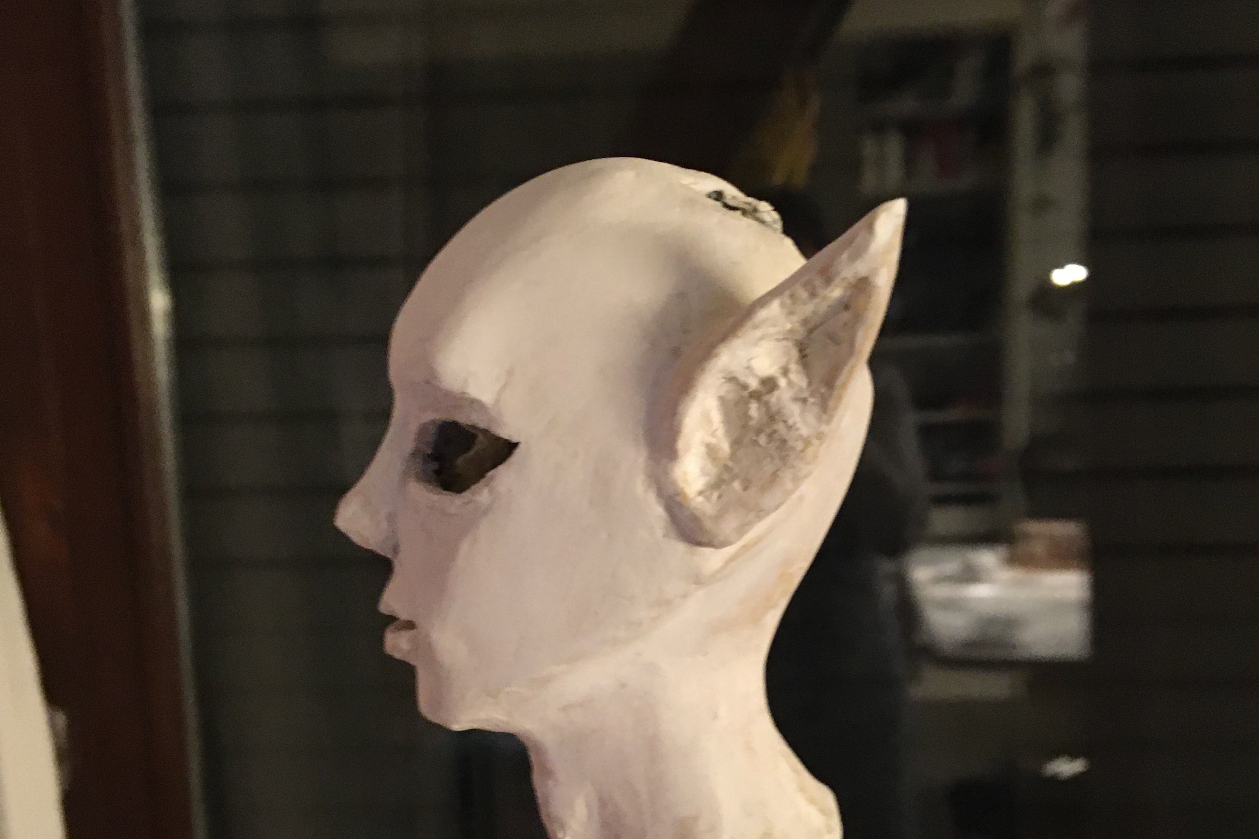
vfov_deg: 32.4
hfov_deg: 47.4
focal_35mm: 41
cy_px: 551
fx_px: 1434
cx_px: 624
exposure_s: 1/17
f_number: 2.2
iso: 200
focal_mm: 4.15
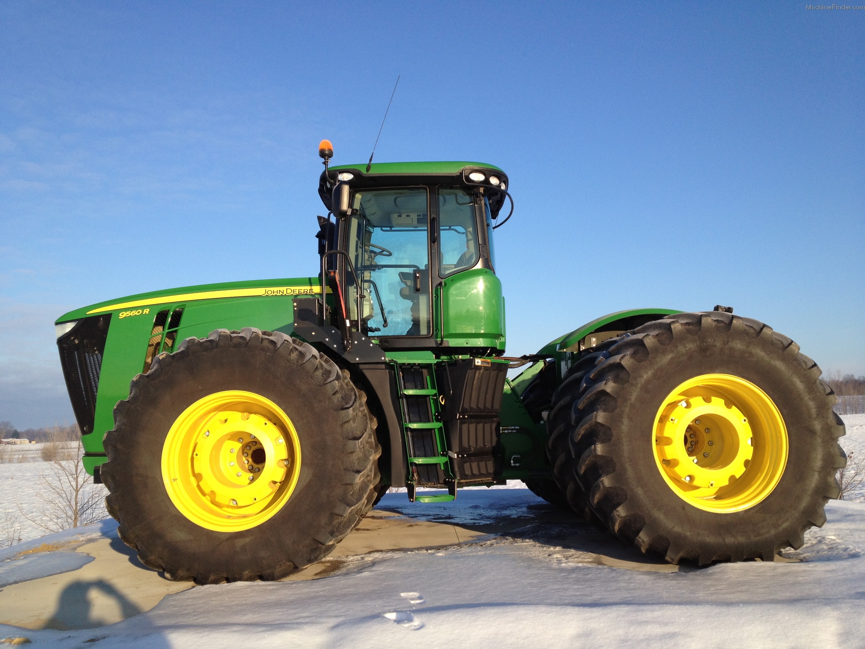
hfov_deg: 52.6
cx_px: 432
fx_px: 875
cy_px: 324
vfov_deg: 40.7
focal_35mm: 35
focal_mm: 4.28
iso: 50
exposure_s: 1/1151
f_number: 2.4
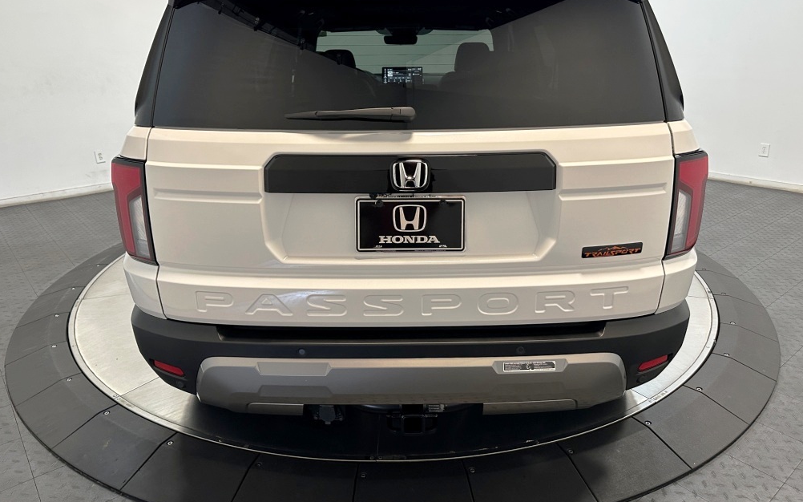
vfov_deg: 47.4
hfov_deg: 70.4
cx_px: 399
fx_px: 569
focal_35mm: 26
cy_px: 213
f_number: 1.78
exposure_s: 1/60
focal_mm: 6.86
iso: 250
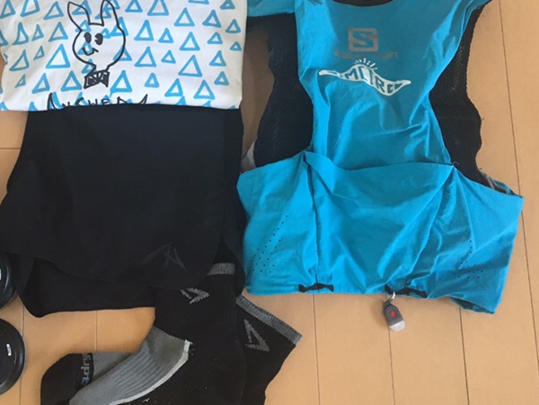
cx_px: 135
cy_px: 92
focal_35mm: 58
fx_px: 903
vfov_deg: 24.9
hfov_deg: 32.6
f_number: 2.2
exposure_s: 1/30
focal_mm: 4.15
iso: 80
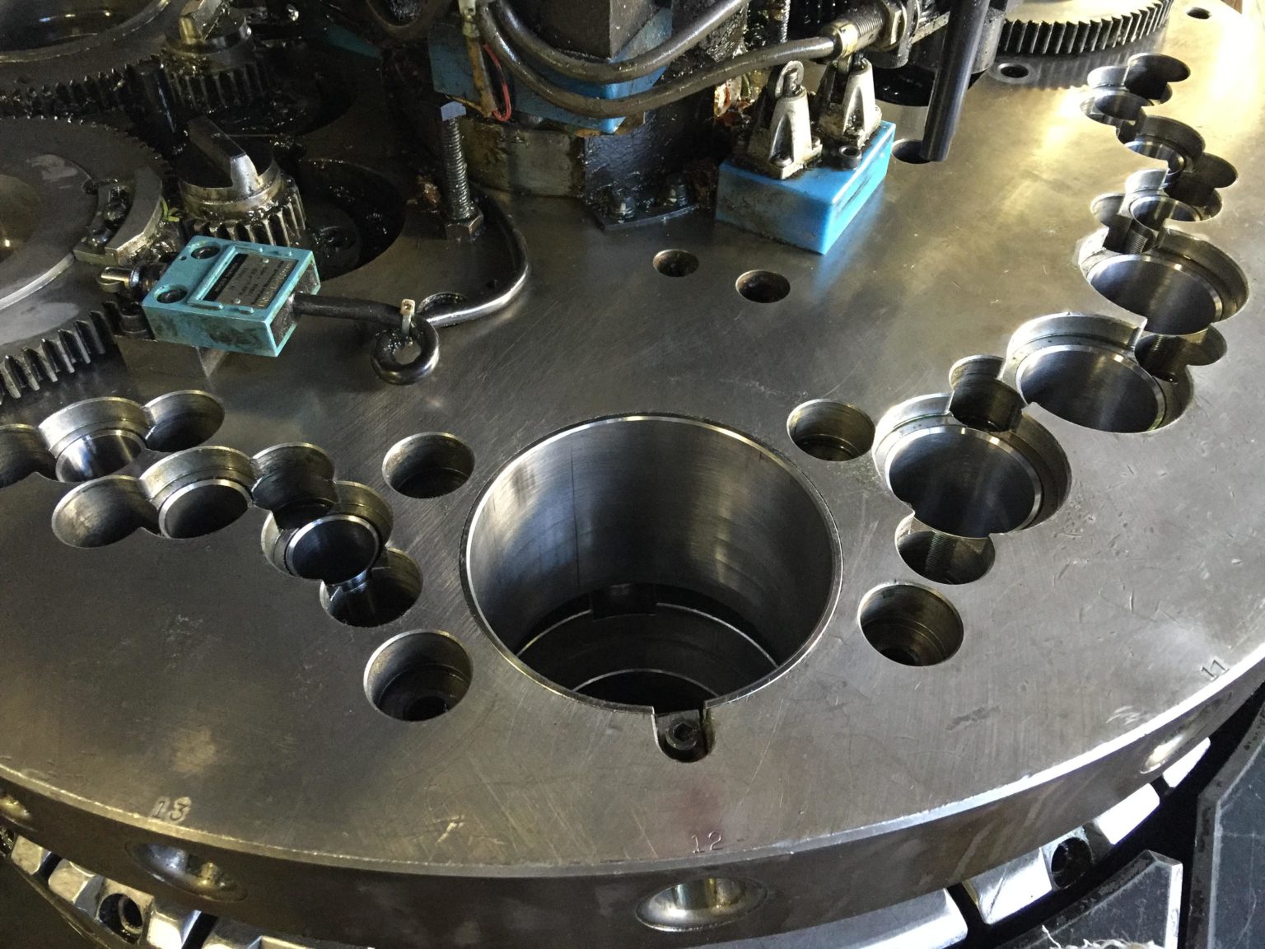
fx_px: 1060
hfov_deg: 61.7
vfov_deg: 48.2
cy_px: 474
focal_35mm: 29
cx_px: 632
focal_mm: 4.15
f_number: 2.2
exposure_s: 1/17
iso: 400
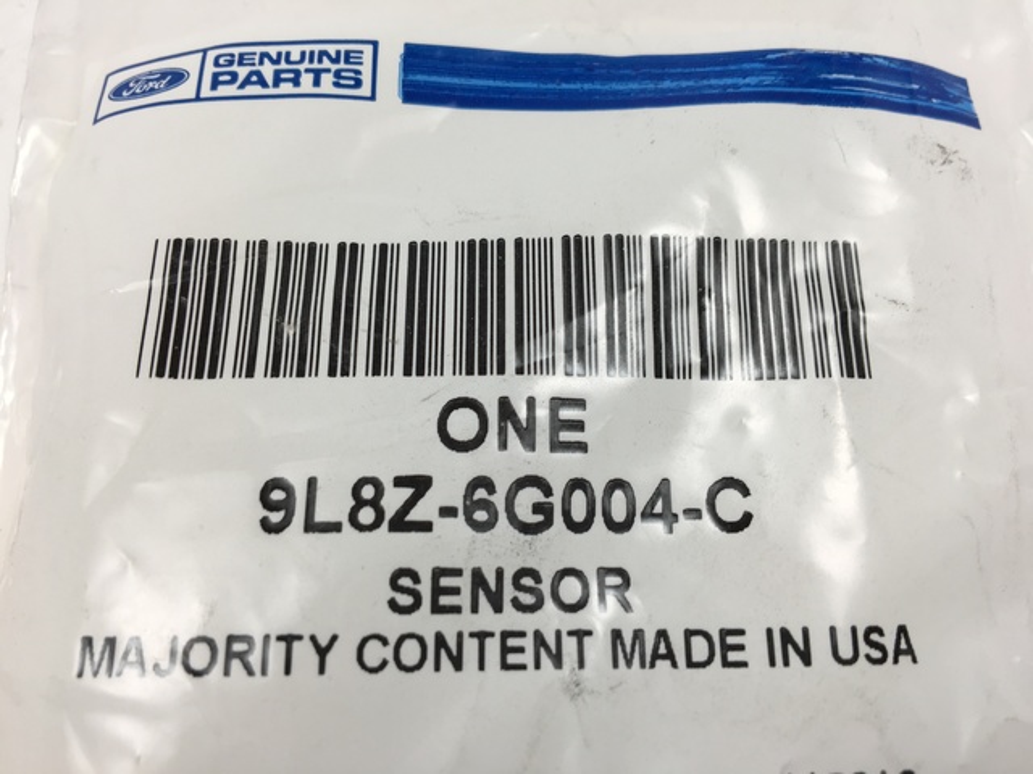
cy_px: 387
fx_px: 865
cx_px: 516
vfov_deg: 48.2
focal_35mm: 29
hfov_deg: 61.7
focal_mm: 4.15
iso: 25
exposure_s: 1/60
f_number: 2.2
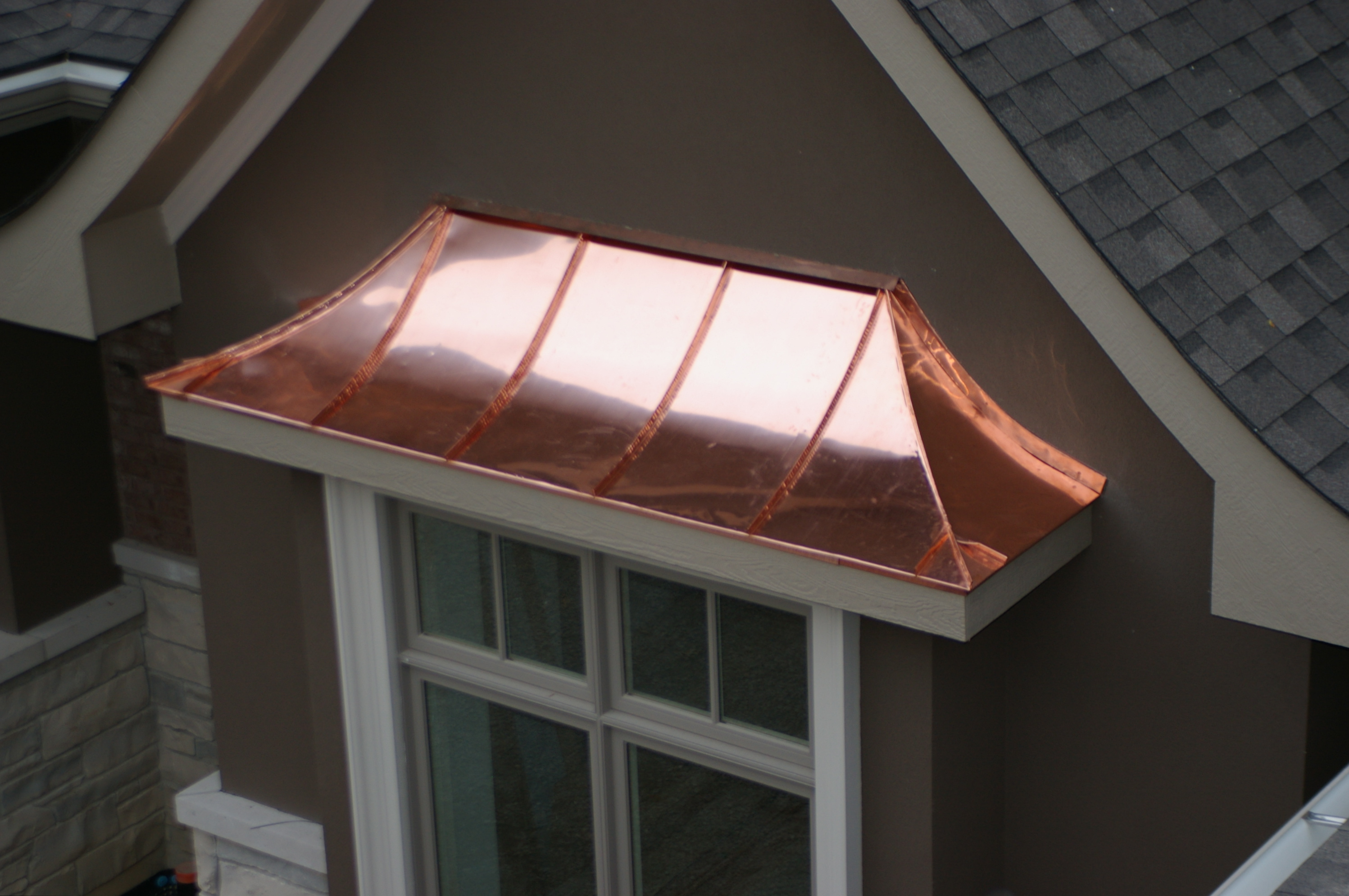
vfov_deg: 17.1
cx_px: 674
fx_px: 2976
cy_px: 448
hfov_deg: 25.5
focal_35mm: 80
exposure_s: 1/60
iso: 200
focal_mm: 53
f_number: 4.5
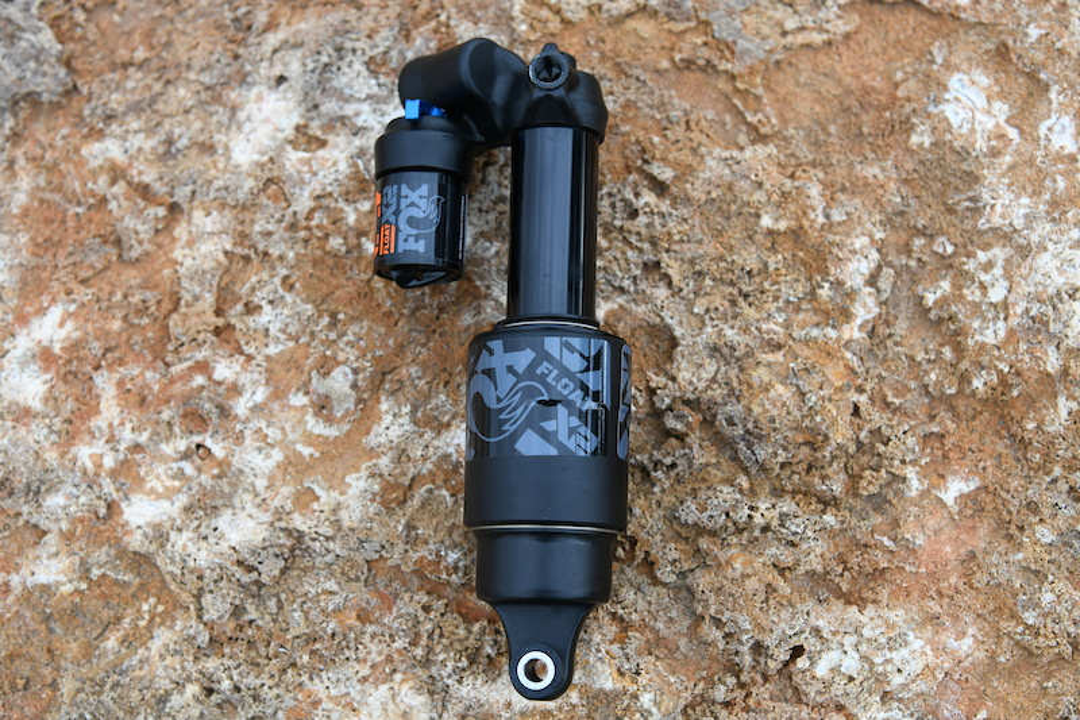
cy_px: 360
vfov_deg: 27.0
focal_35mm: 50
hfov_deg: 39.6
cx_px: 540
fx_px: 1500
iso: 400
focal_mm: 50
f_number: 5
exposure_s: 1/60
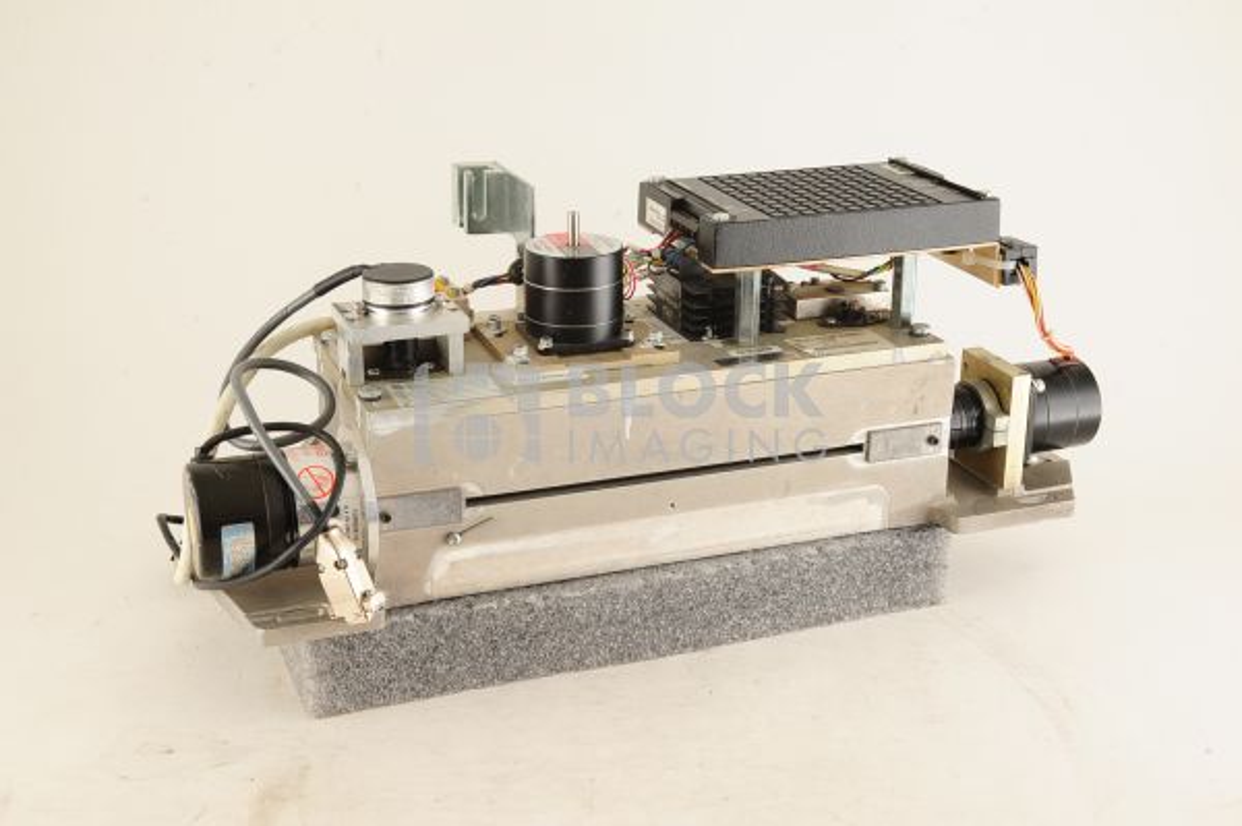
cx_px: 621
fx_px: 1724
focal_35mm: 50
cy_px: 413
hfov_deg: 39.6
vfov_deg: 26.9
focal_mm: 50
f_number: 11
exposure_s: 1/125
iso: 1600
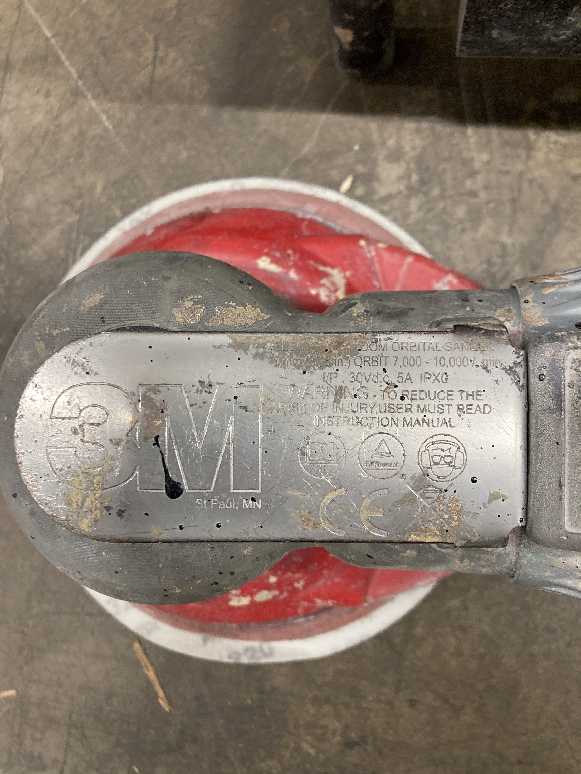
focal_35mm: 28
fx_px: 627
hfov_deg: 49.7
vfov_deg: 63.4
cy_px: 387
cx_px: 290
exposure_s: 1/60
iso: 125
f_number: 1.8
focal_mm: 3.99
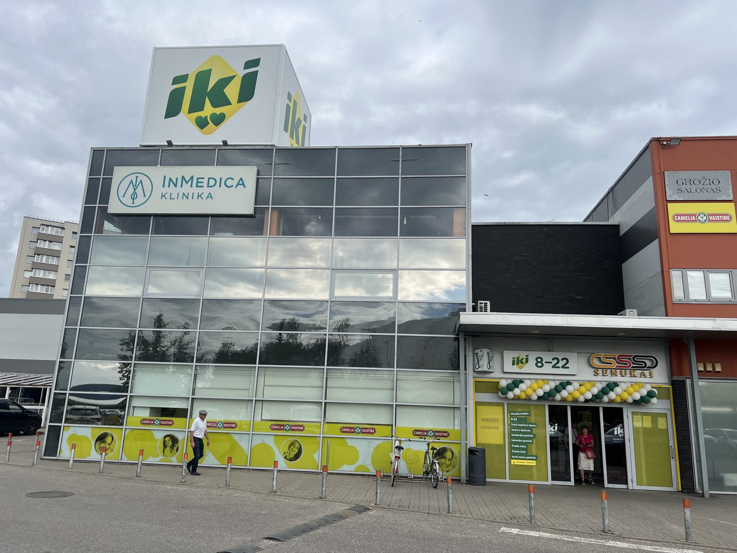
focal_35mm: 26
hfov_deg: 67.3
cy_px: 276
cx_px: 368
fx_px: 554
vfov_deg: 53.1
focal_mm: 5.7
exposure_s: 1/4444
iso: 50
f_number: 1.5
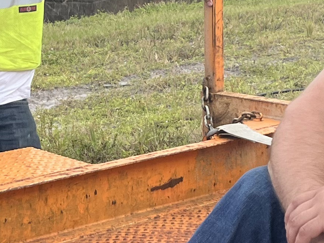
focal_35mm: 120
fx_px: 1123
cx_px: 69
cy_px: 99
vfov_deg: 12.3
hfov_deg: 16.3
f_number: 1.6
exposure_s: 1/1458
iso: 50
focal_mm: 5.1
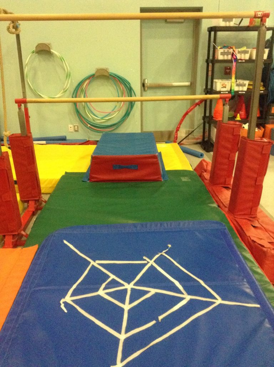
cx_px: 137
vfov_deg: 55.4
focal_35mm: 33
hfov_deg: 42.8
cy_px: 184
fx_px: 349
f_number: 2.4
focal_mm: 3.3
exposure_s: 1/15
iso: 400
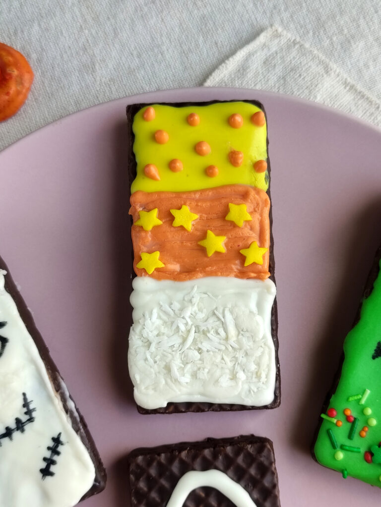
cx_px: 190
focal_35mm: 25
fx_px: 367
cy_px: 254
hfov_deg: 54.9
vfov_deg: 69.4
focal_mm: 5.43
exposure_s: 1/100
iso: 54
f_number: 1.89
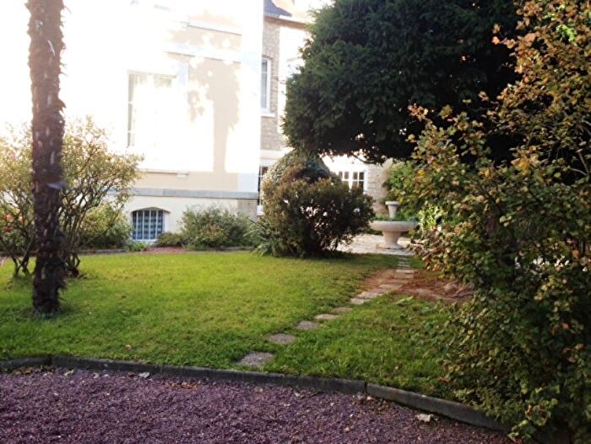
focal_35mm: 35
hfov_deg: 52.6
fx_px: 598
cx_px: 296
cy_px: 222
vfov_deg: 40.7
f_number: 2.4
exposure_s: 1/204
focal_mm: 4.28
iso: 50
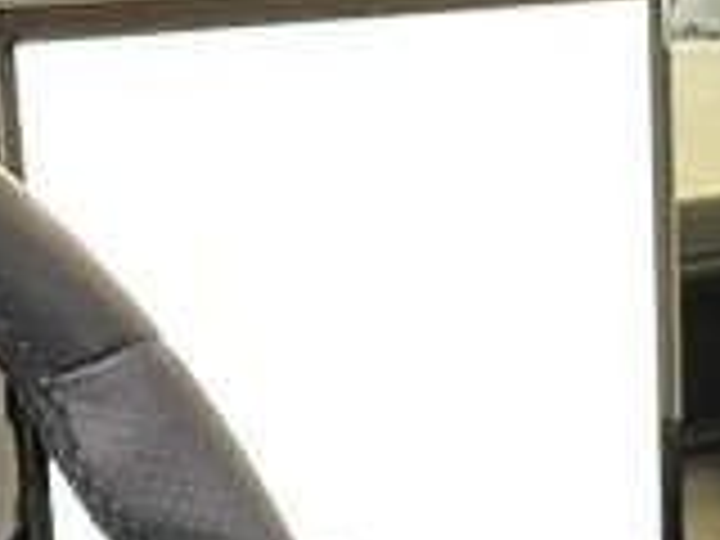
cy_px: 1530
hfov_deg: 12.6
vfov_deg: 8.4
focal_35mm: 154
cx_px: -94
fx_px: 3203
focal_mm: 6.86
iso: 800
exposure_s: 1/30
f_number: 1.78
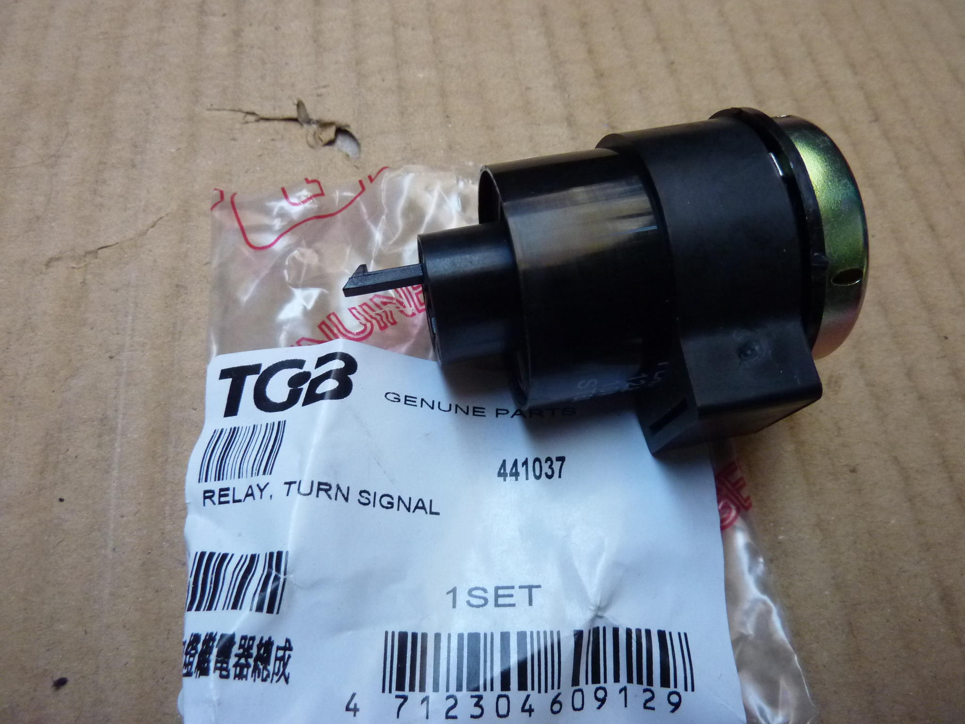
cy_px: 362
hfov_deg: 69.4
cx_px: 482
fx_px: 697
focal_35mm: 25
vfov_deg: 54.9
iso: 400
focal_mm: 4.1
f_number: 3.3
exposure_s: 1/30
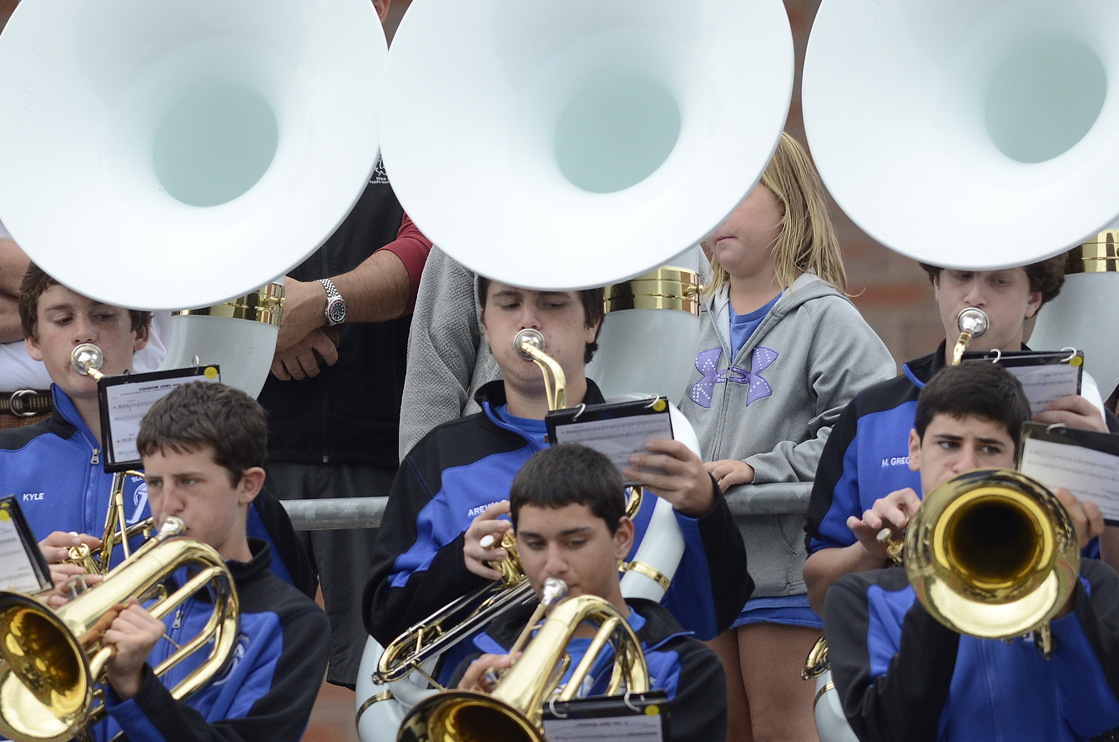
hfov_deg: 3.1
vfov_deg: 2.0
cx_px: 452
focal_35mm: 671
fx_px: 20819
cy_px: 402
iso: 800
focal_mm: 300
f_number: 3.5
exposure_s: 1/2500
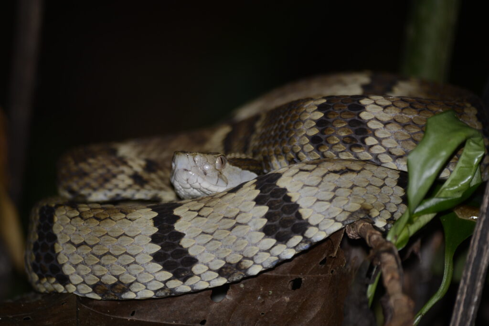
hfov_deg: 5.7
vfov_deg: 3.8
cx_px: 244
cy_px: 163
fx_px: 4890
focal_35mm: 360
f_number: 5.3
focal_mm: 240
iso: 100
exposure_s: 1/80
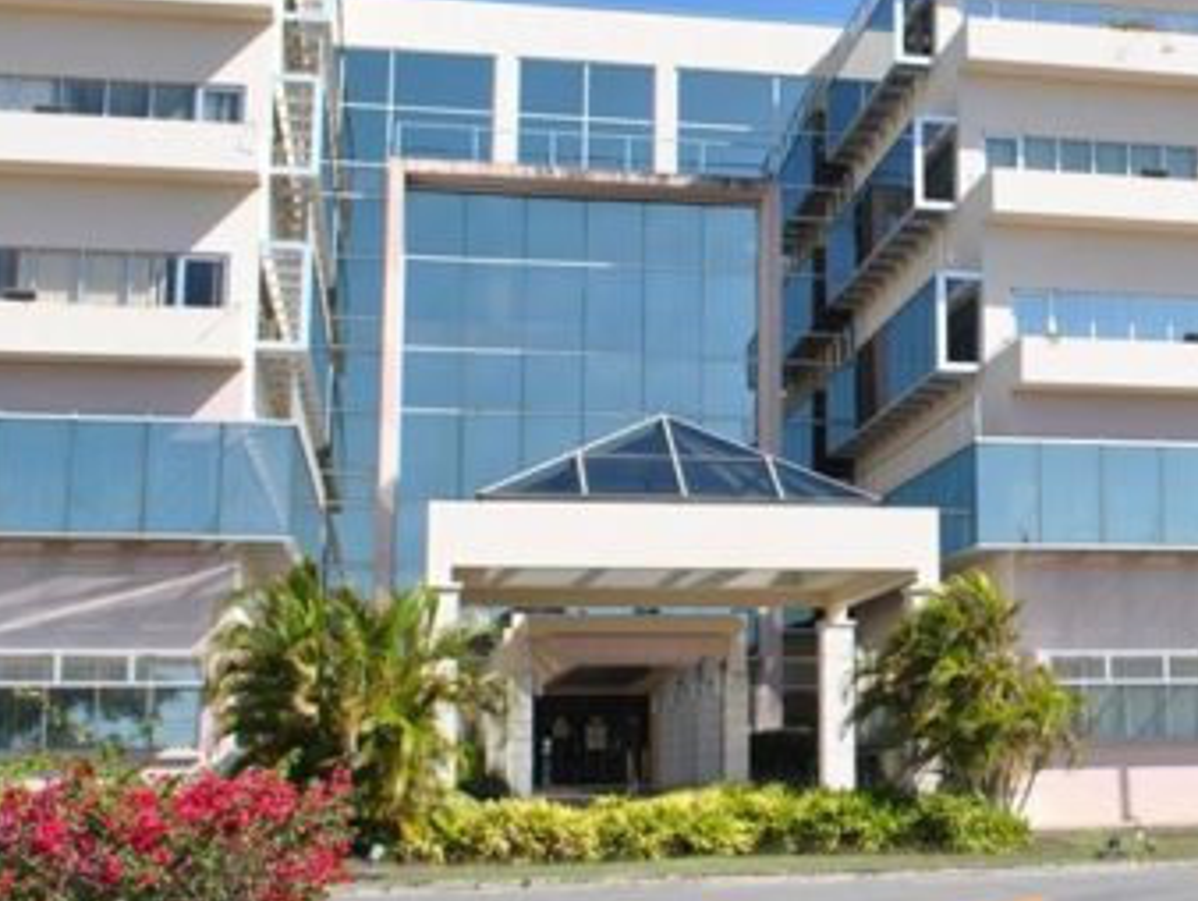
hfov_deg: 31.4
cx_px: 1042
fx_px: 2043
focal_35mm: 59
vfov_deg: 24.8
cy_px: 433
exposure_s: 1/250
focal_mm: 18
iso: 100
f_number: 8
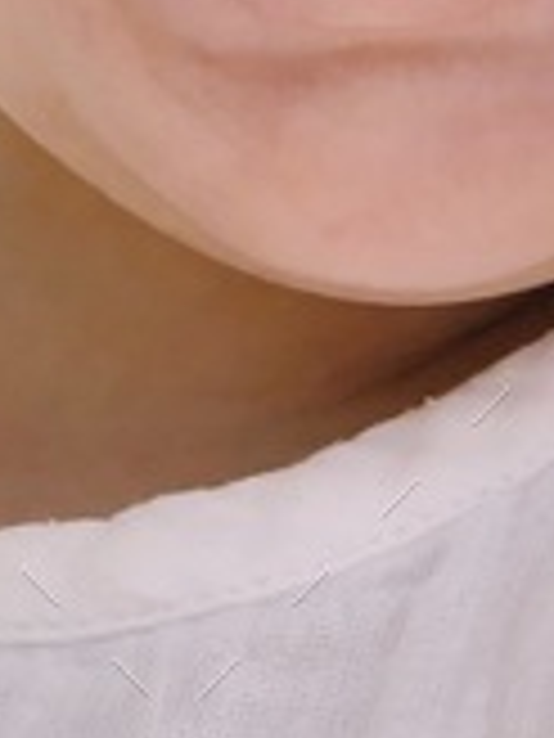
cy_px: -209
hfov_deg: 5.4
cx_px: 153
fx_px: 5826
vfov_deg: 7.2
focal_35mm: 273
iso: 20
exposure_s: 1/197
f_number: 2.8
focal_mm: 6.6
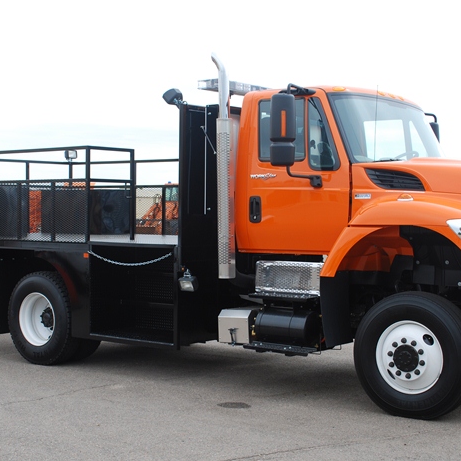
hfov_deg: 28.6
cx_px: 233
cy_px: 240
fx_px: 904
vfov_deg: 28.6
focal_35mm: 60
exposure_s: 1/160
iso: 100
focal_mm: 28
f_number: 6.3
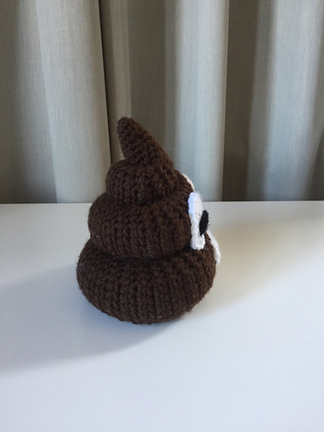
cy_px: 216
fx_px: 362
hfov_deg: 48.2
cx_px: 162
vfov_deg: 61.7
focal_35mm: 29
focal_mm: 4.15
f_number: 2.2
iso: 64
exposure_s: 1/33
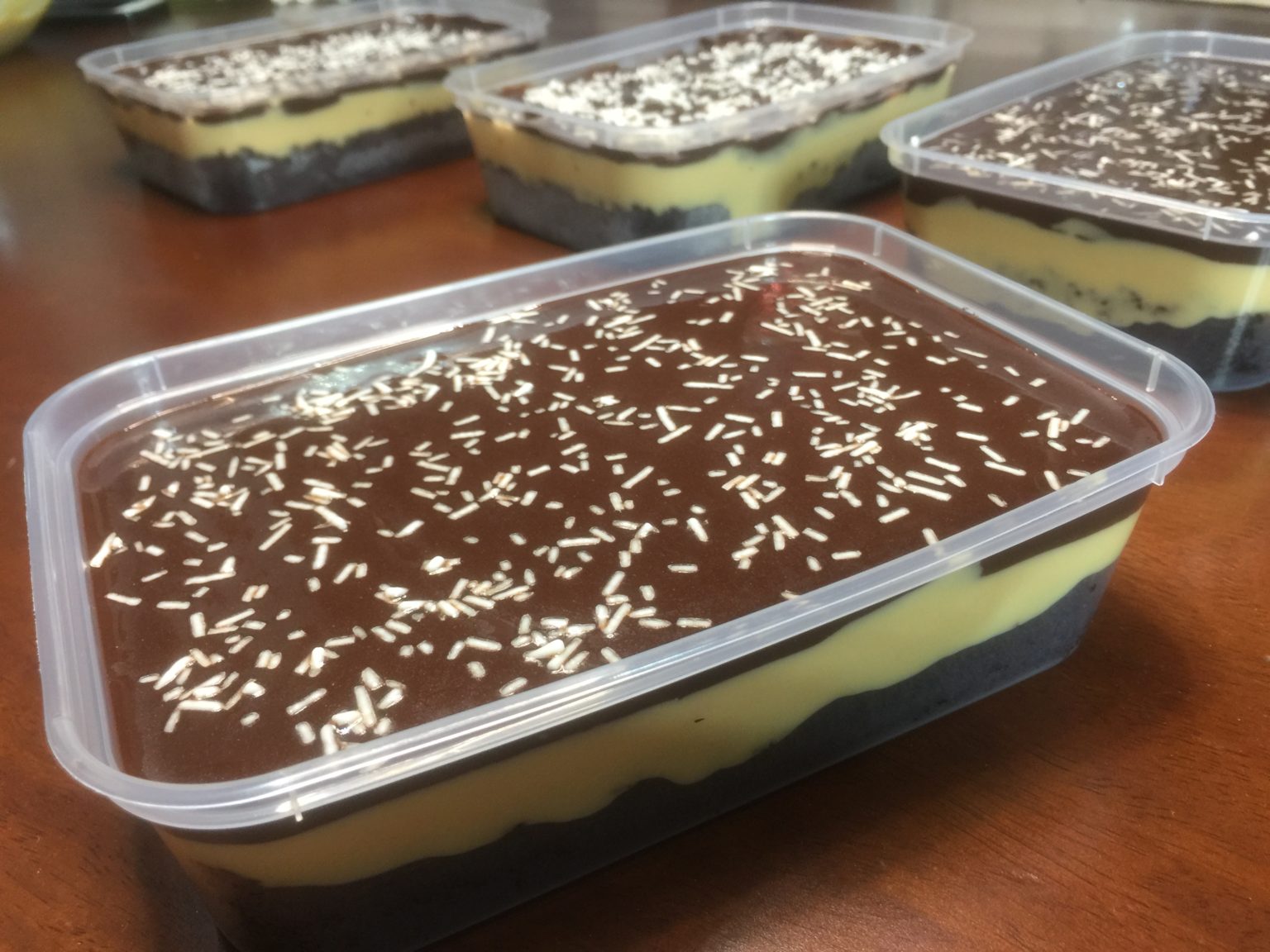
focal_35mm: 29
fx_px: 1064
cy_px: 476
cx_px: 635
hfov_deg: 61.7
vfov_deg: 48.2
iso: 50
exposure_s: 1/15
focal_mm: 4.15
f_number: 2.2
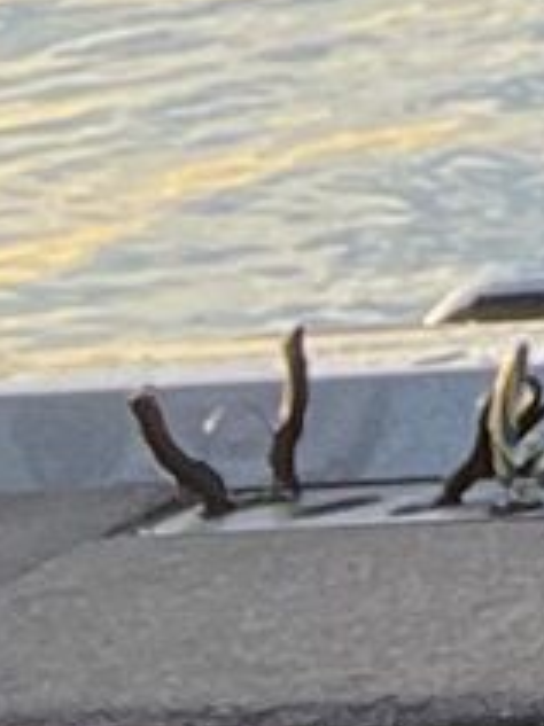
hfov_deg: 6.0
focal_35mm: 220
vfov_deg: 7.3
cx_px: 1845
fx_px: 4614
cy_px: -1906
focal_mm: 2.71
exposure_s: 1/143
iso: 25
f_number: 2.2
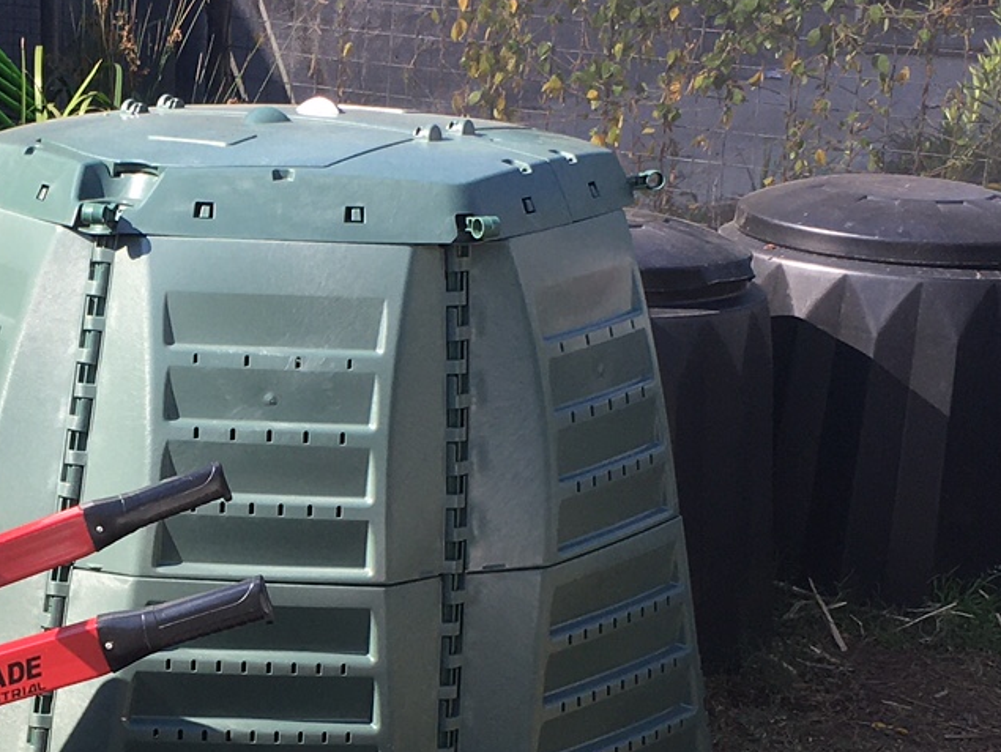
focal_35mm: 92
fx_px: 2662
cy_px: 590
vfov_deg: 16.0
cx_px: 106
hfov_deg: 20.9
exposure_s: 1/541
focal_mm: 4.15
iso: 25
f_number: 2.2
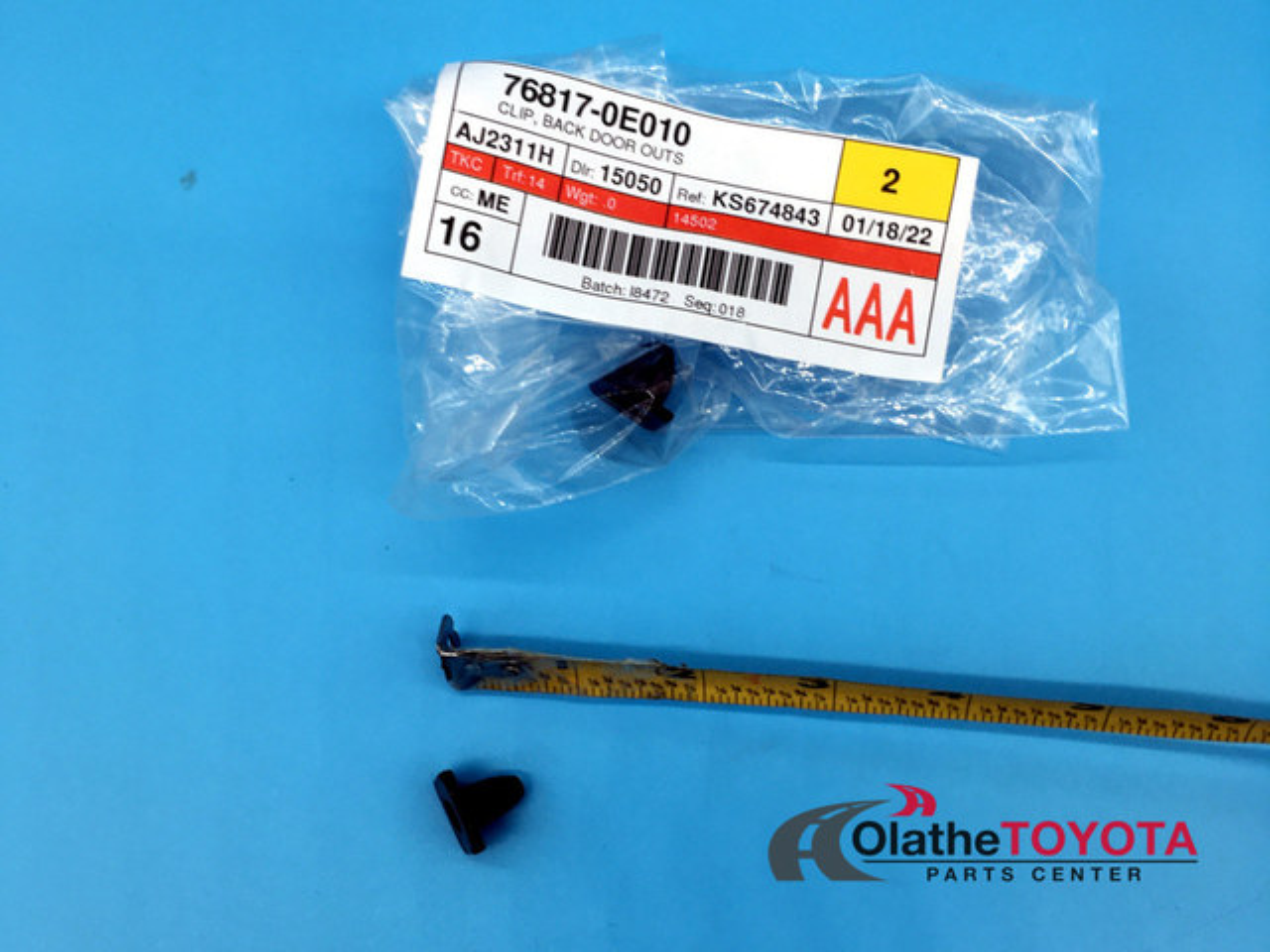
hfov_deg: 61.7
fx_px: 1064
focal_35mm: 29
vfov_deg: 48.2
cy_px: 476
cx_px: 635
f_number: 2.2
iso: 32
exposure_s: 1/120
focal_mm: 4.15
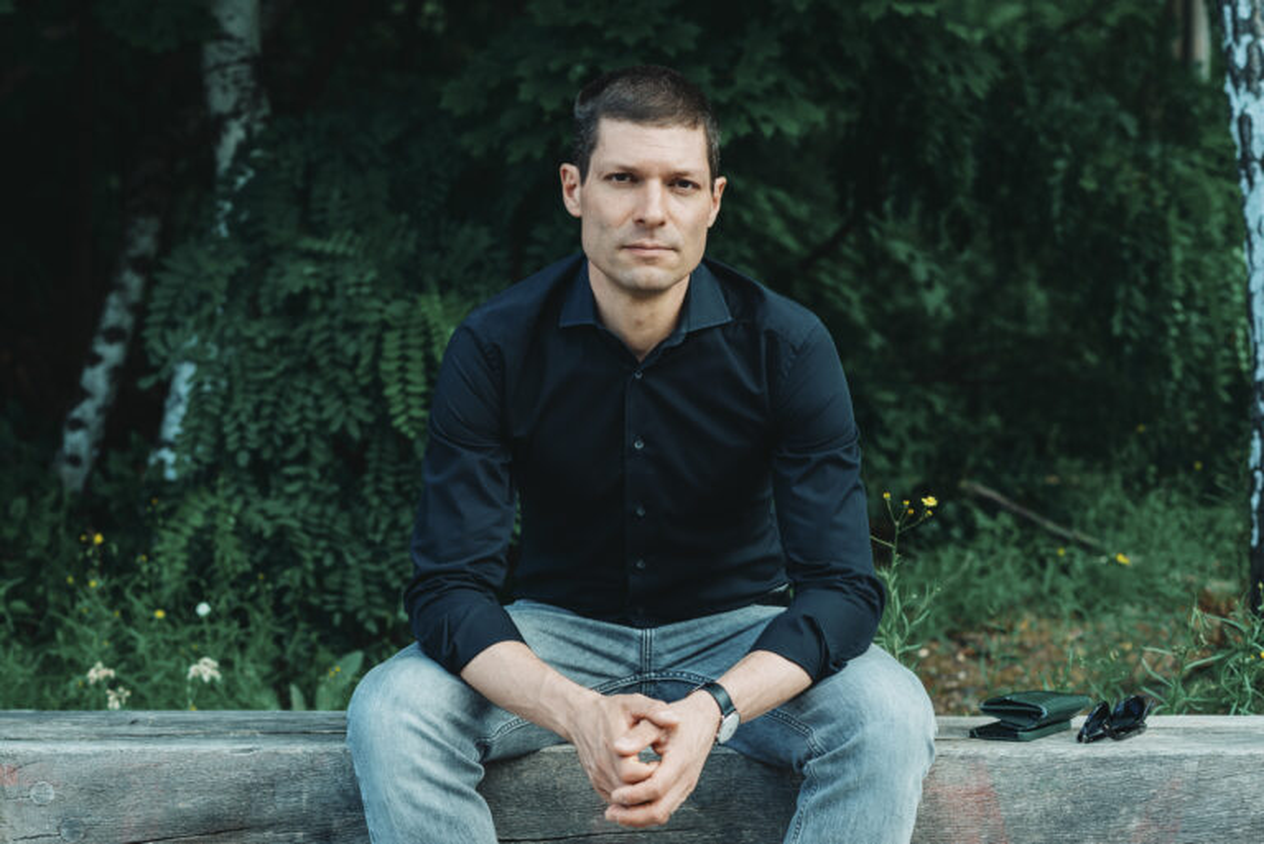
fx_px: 2986
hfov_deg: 23.9
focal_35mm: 85
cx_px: 632
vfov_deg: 16.1
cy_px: 422
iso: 100
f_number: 5.6
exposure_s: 1/100
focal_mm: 85
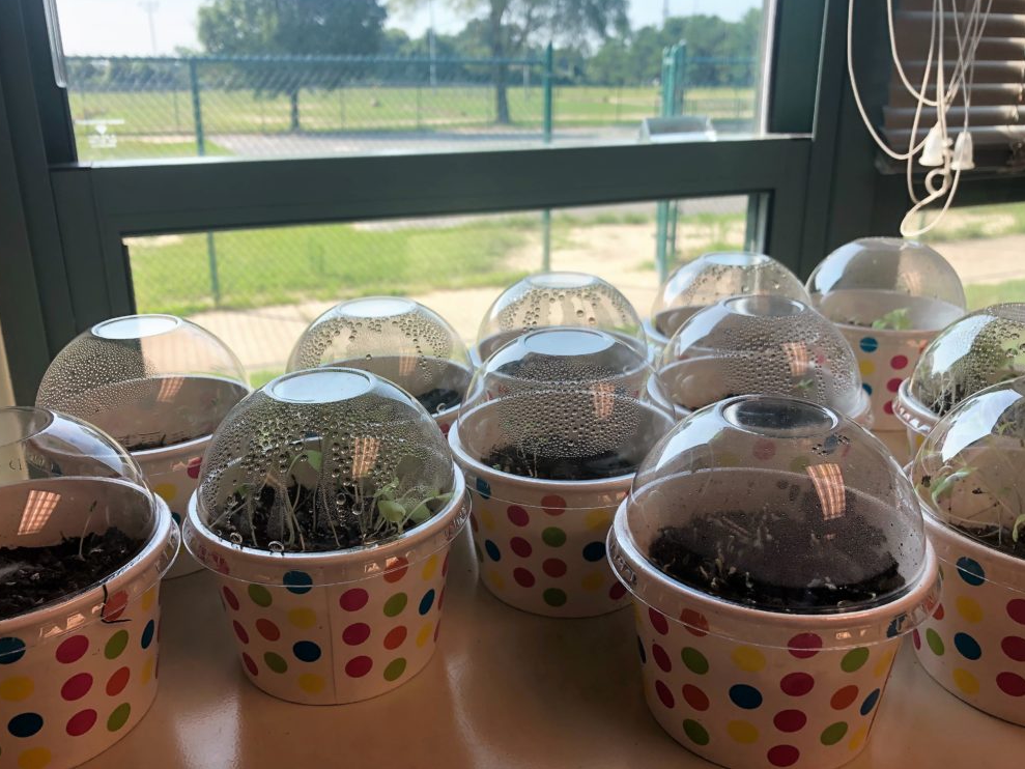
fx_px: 859
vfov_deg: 48.2
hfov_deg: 61.6
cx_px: 499
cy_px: 372
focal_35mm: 29
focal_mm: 3.99
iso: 20
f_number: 1.8
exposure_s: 1/234
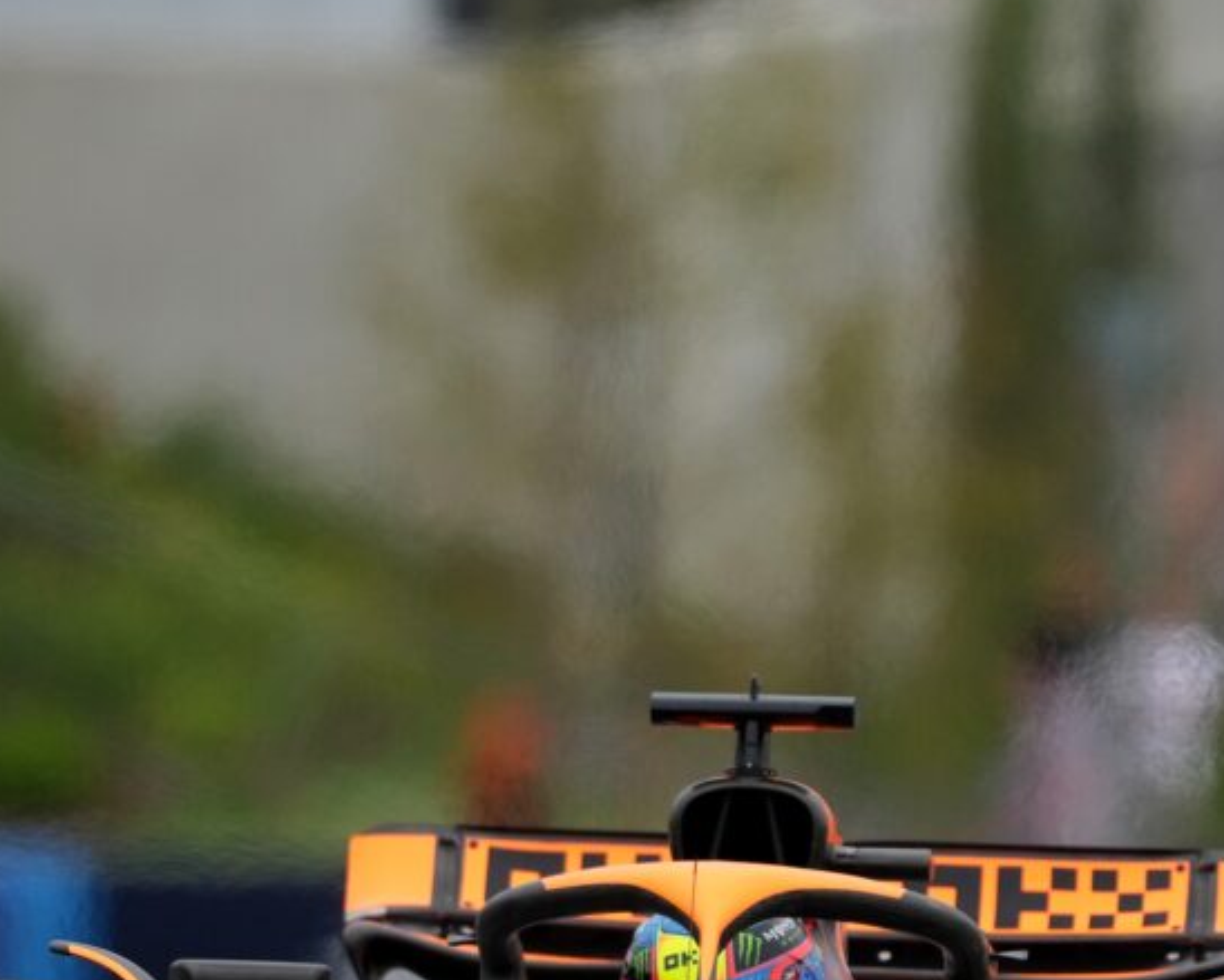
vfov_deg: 1.0
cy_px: 786
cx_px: 592
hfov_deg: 1.2
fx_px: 57158
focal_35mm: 1577
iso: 320
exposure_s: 1/2500
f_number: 2.8
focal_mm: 400
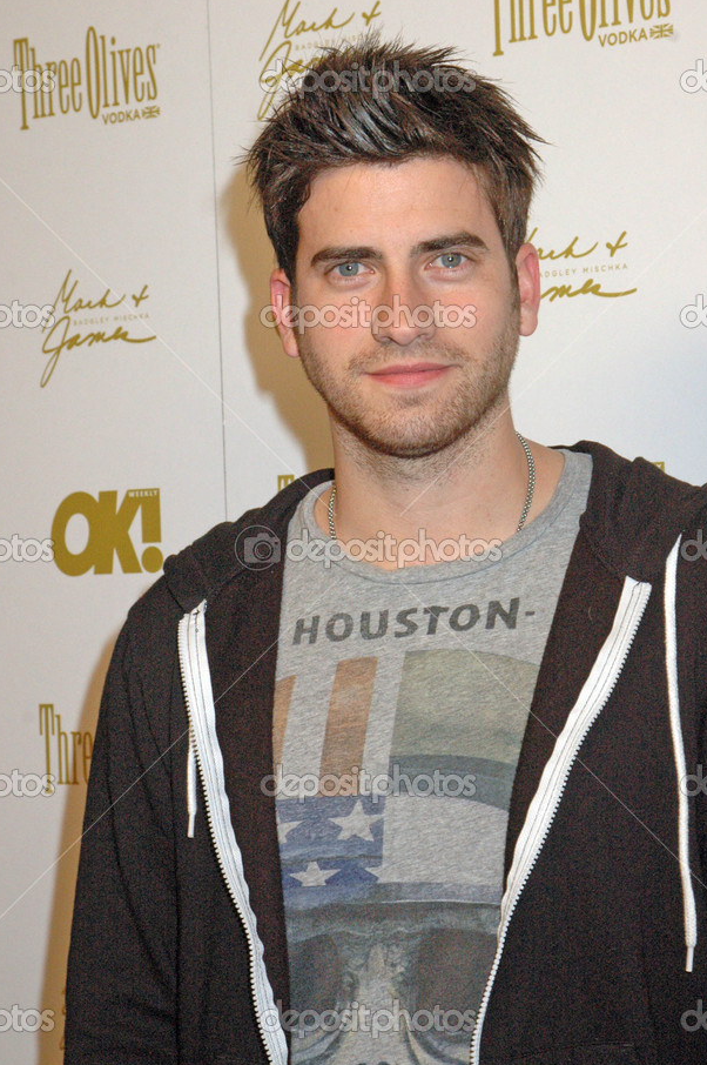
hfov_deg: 13.0
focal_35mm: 105
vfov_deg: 19.5
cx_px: 368
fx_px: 3100
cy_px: 550
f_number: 8
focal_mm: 62
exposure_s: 1/160
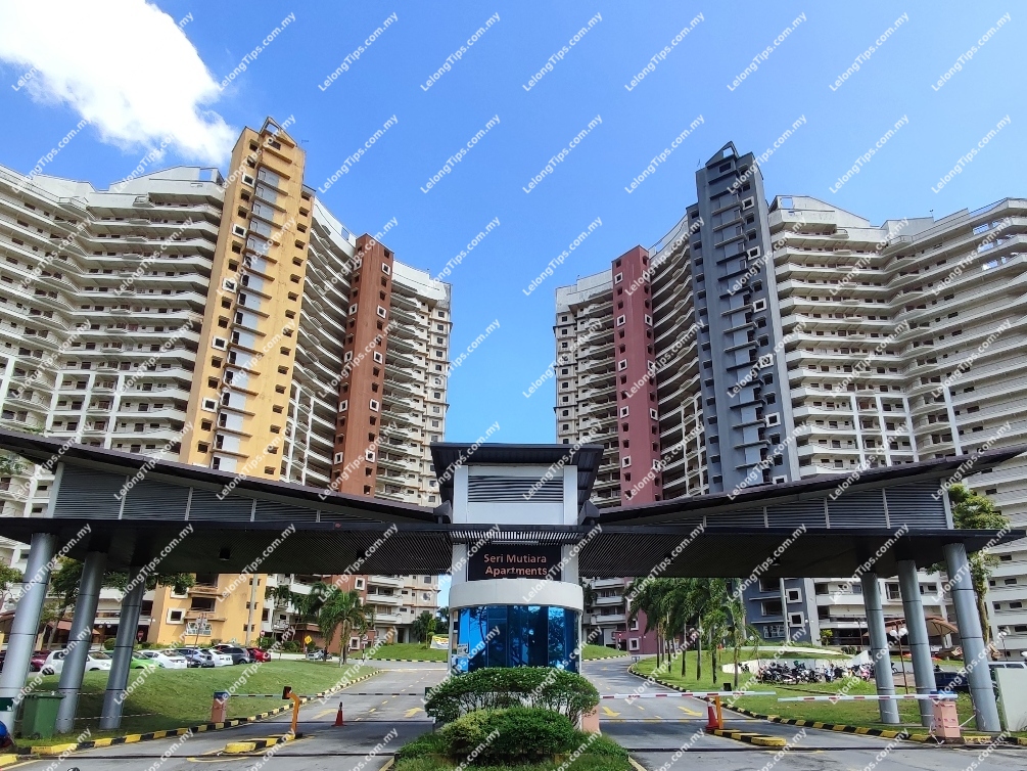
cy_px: 386
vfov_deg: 78.1
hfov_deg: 94.5
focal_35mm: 16
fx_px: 475
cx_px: 514
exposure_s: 1/669
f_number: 2.2
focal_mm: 1.65
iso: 50
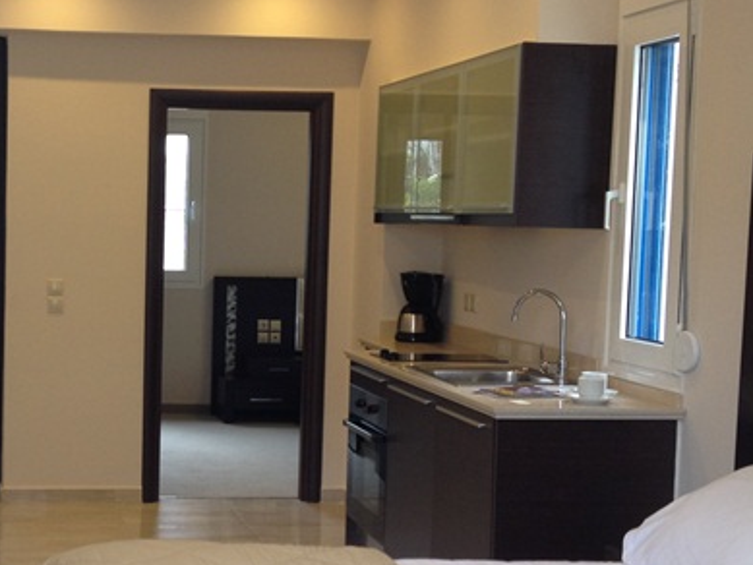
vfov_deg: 20.4
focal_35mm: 72
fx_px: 1567
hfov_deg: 26.3
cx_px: 106
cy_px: 333
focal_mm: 4.28
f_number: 2.4
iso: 64
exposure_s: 1/20
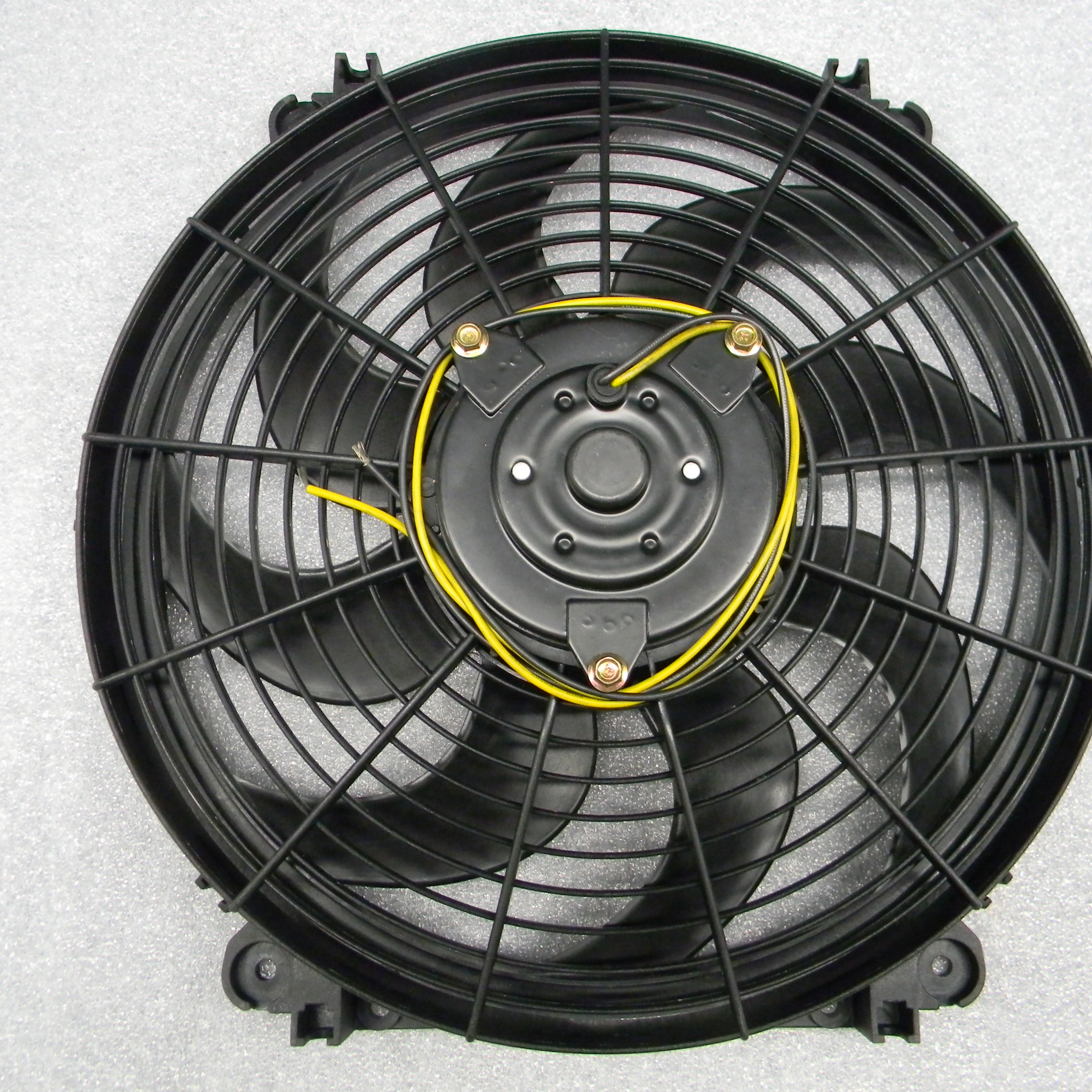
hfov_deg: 48.3
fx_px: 1213
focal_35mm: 34
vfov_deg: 48.4
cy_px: 558
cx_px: 611
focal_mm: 5
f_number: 3.5
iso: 373
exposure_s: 1/30
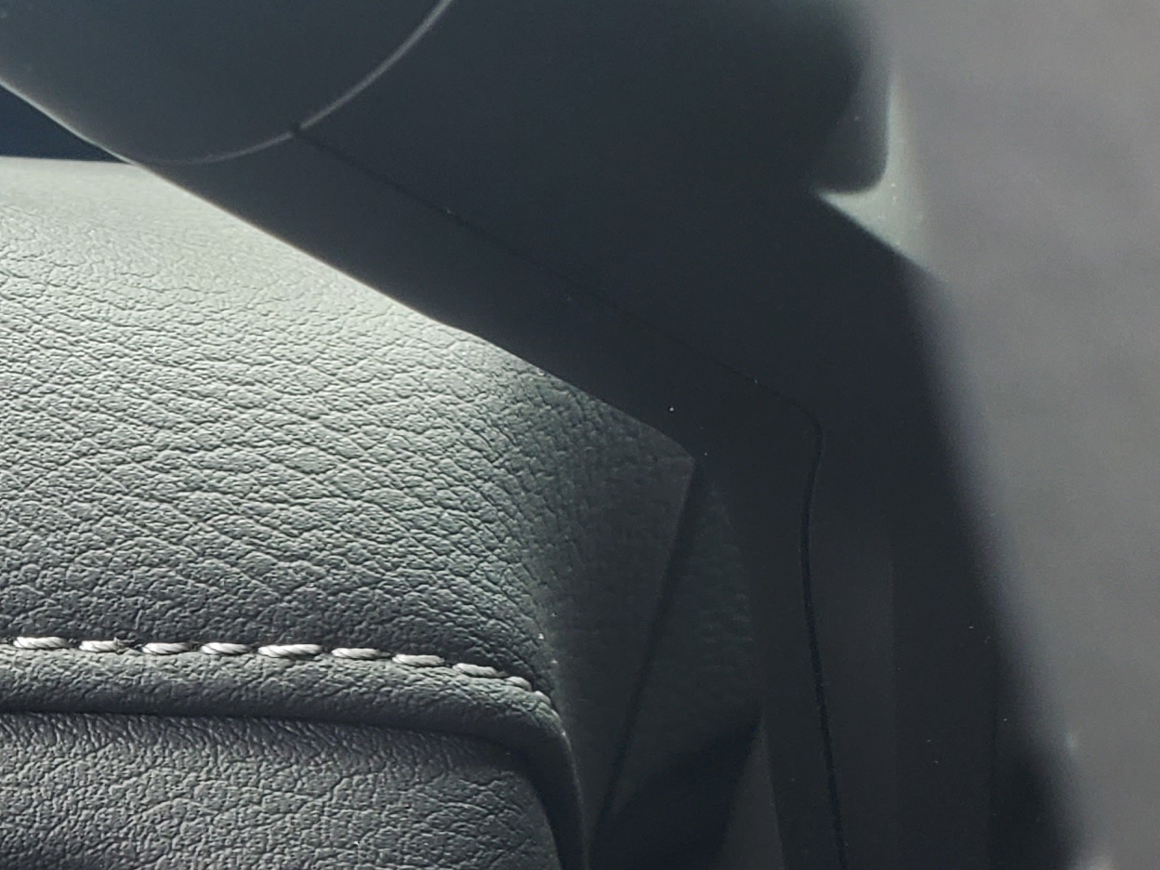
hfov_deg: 19.6
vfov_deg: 16.5
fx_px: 2815
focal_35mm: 84
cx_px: -676
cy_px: 1149
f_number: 2.4
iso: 64
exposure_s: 1/120
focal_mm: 4.3
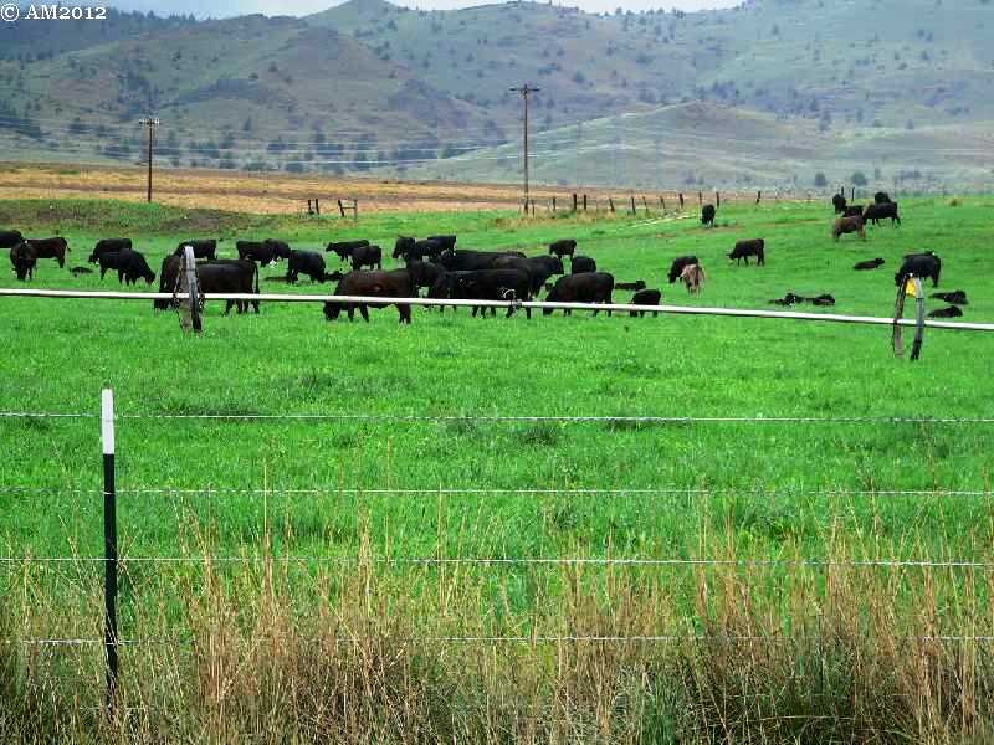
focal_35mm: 116
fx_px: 3331
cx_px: 497
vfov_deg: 12.8
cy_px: 372
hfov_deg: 17.0
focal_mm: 19.4
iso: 80
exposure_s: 1/125
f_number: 3.3
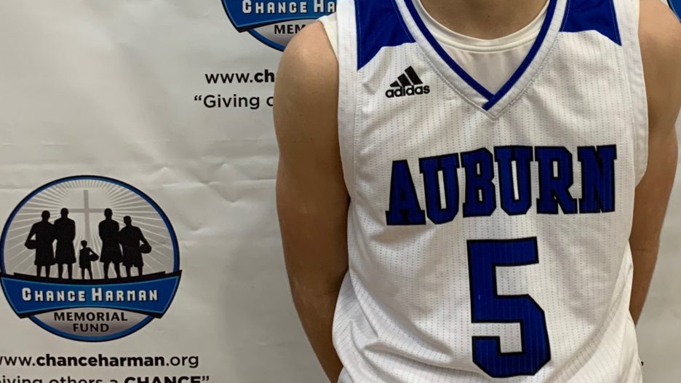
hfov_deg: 33.7
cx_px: 407
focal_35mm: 62
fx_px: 1119
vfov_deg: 18.8
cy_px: -9
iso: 200
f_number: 1.8
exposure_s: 1/60
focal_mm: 4.25
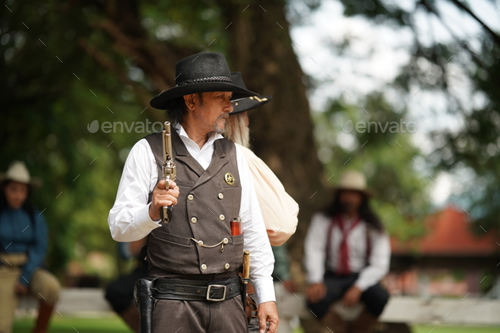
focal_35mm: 85
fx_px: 1180
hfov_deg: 23.9
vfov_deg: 16.1
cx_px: 250
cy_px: 166
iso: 100
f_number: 1.4
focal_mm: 85
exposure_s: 1/2500
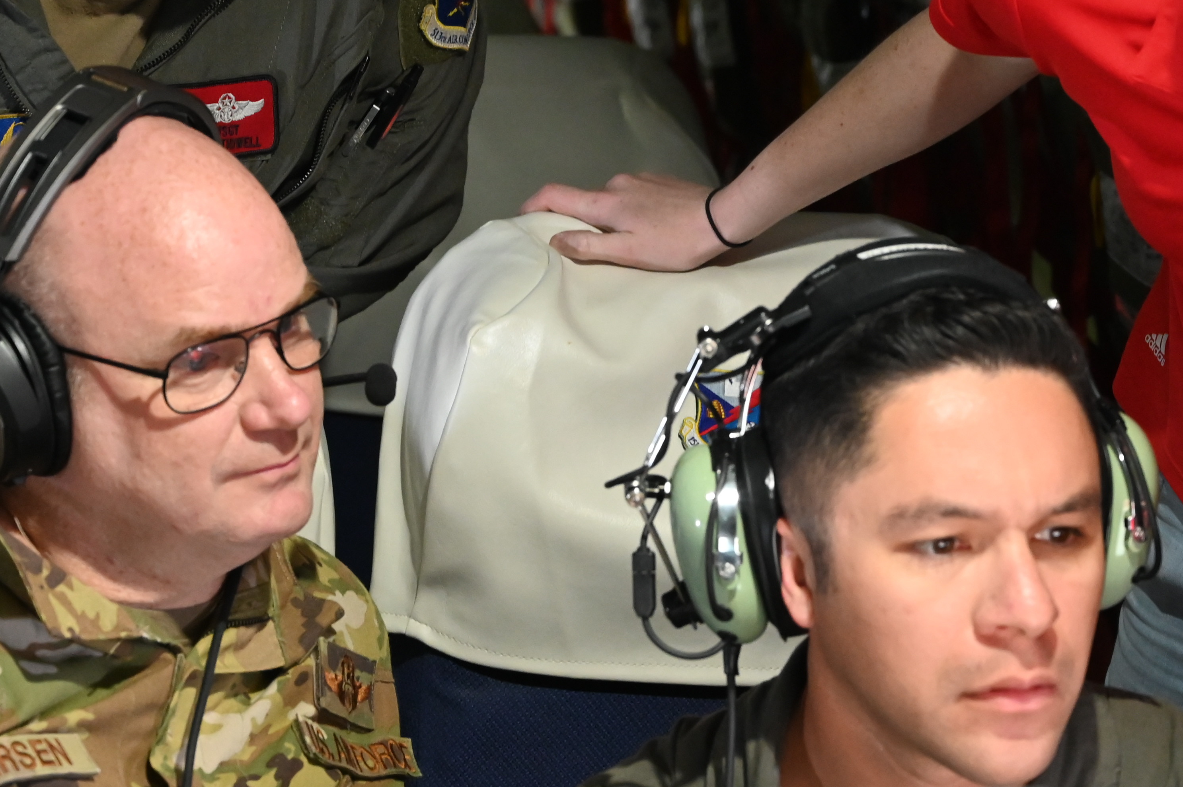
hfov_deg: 17.4
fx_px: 3875
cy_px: 240
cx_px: 662
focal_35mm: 118
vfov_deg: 11.6
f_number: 4.5
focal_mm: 58
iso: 4000
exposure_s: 1/80
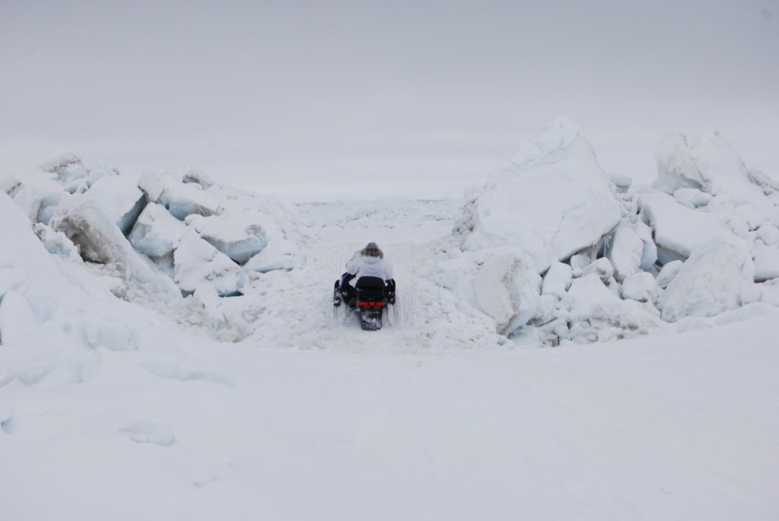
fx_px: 1787
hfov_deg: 24.6
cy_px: 260
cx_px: 390
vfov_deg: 16.6
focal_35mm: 82
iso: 100
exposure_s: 1/320
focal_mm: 55
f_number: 9
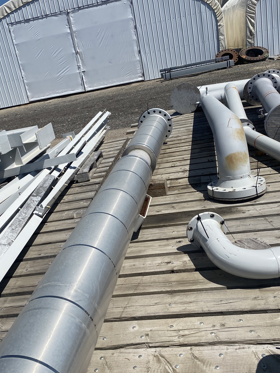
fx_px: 367
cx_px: 126
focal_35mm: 34
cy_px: 201
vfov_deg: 53.9
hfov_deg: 41.7
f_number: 1.8
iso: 32
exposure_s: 1/6410
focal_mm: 4.25
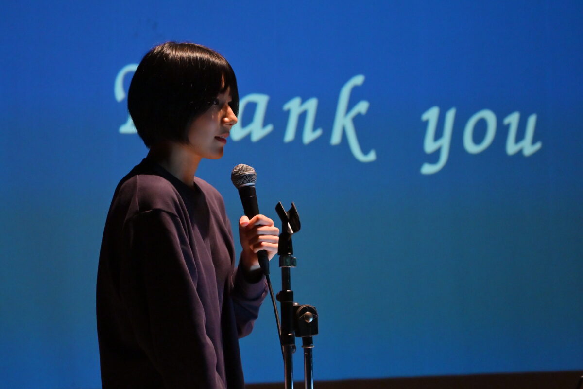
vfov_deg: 15.7
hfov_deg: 23.4
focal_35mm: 87
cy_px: 194
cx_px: 292
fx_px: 1409
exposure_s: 1/60
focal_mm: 58
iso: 2500
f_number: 4
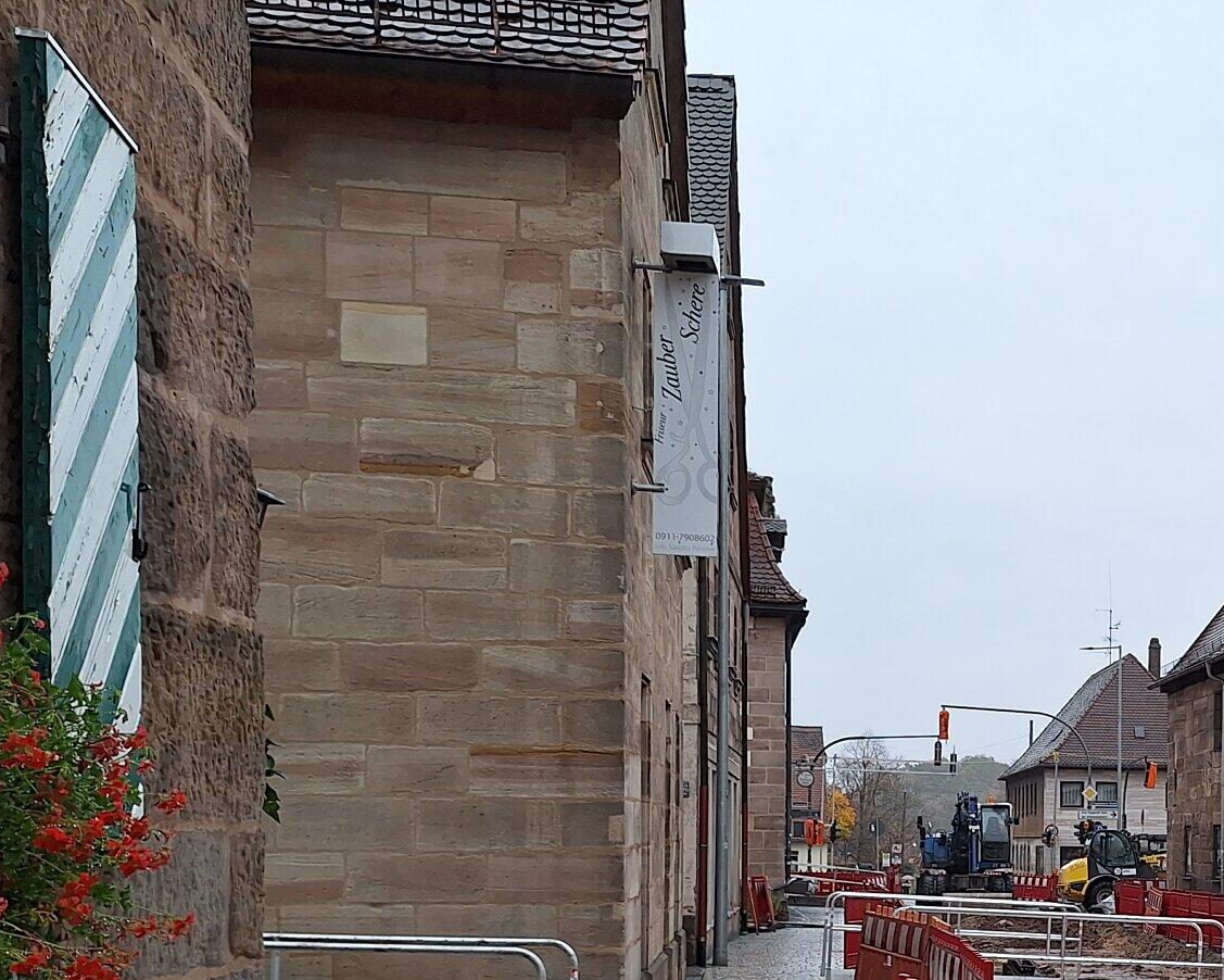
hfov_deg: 33.5
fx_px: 1848
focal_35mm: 51
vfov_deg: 28.8
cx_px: 1225
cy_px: 833
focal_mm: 5.54
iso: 40
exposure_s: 1/195
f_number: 1.8
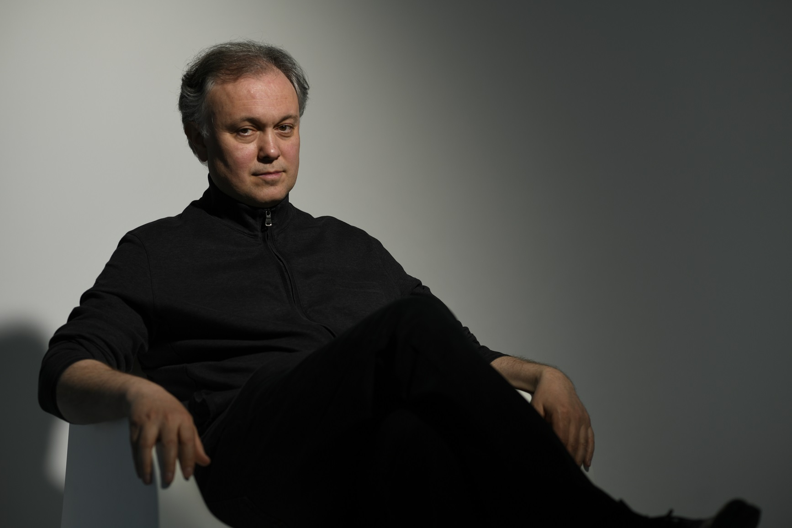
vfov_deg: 16.1
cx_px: 396
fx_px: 1870
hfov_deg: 23.9
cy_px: 264
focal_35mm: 85
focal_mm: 85
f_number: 3.2
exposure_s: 1/320
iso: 125
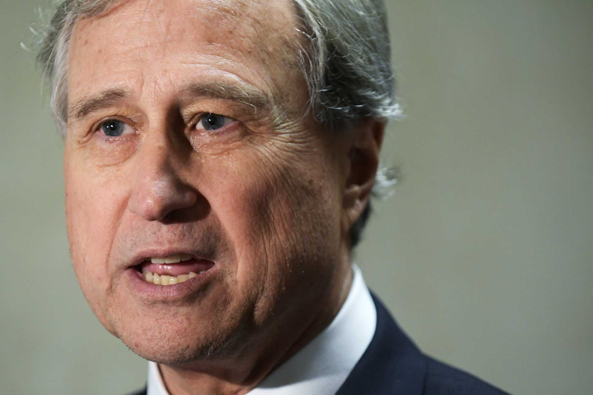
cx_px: 296
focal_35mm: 210
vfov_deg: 6.5
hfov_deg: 9.8
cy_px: 198
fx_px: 3459
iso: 1600
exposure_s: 1/250
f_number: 4
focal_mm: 140
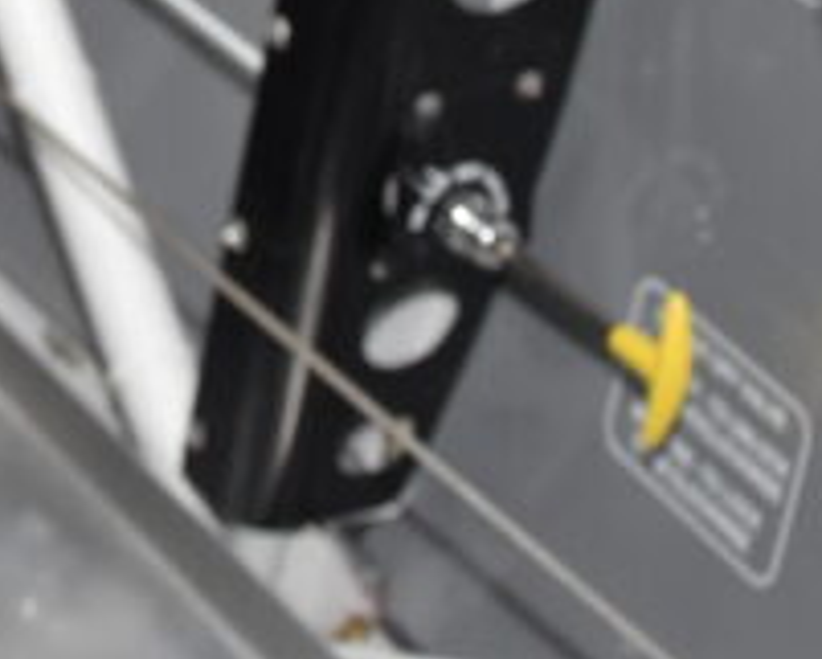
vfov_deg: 6.9
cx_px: -356
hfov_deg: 8.8
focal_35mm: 215
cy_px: -690
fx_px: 5233
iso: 800
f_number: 4.5
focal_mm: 30
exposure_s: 1/80
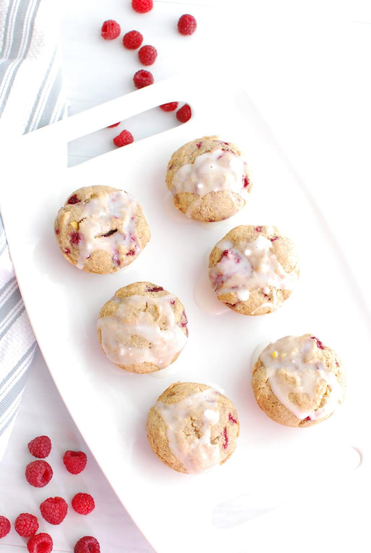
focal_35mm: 52
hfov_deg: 25.8
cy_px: 276
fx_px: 809
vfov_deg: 37.8
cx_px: 186
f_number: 4
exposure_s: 1/100
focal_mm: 35
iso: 800
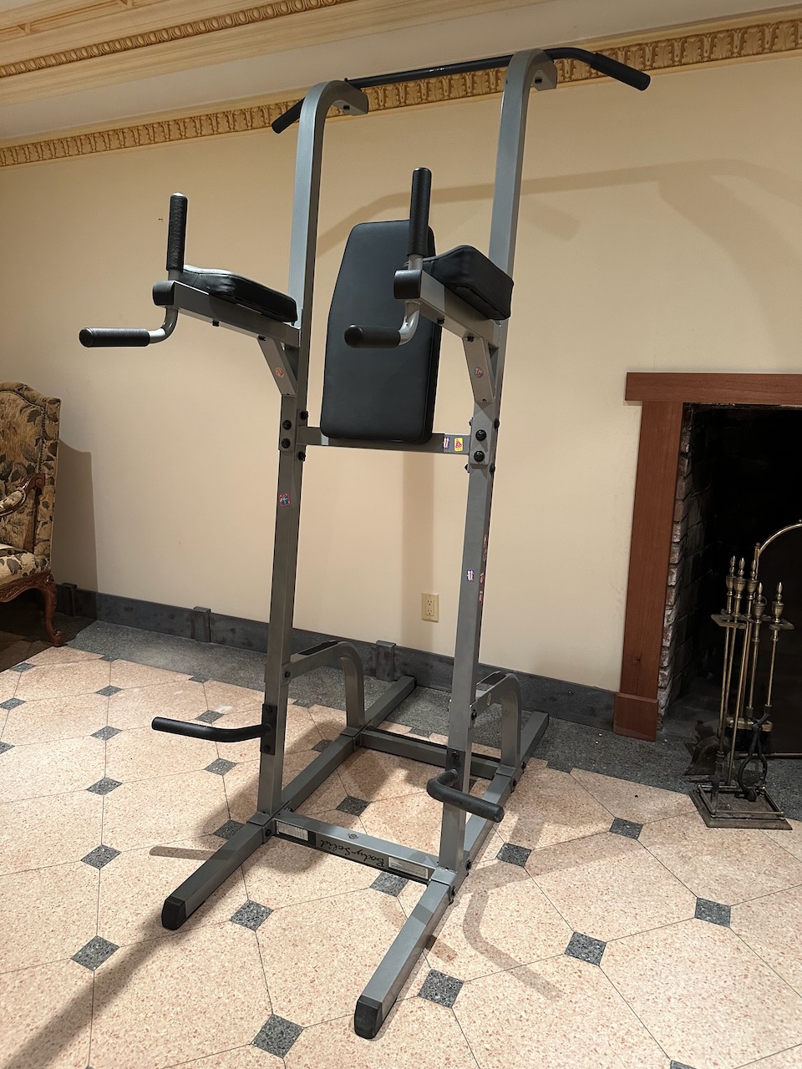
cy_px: 534
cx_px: 401
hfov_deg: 56.8
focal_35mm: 24
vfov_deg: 71.6
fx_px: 741
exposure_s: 1/60
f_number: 1.78
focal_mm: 6.86
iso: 320
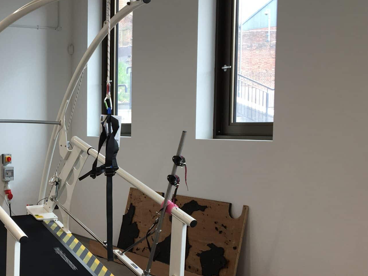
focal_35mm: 58
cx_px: 31
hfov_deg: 31.5
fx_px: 617
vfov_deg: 25.2
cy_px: 168
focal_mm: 4.15
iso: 25
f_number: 2.2
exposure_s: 1/50
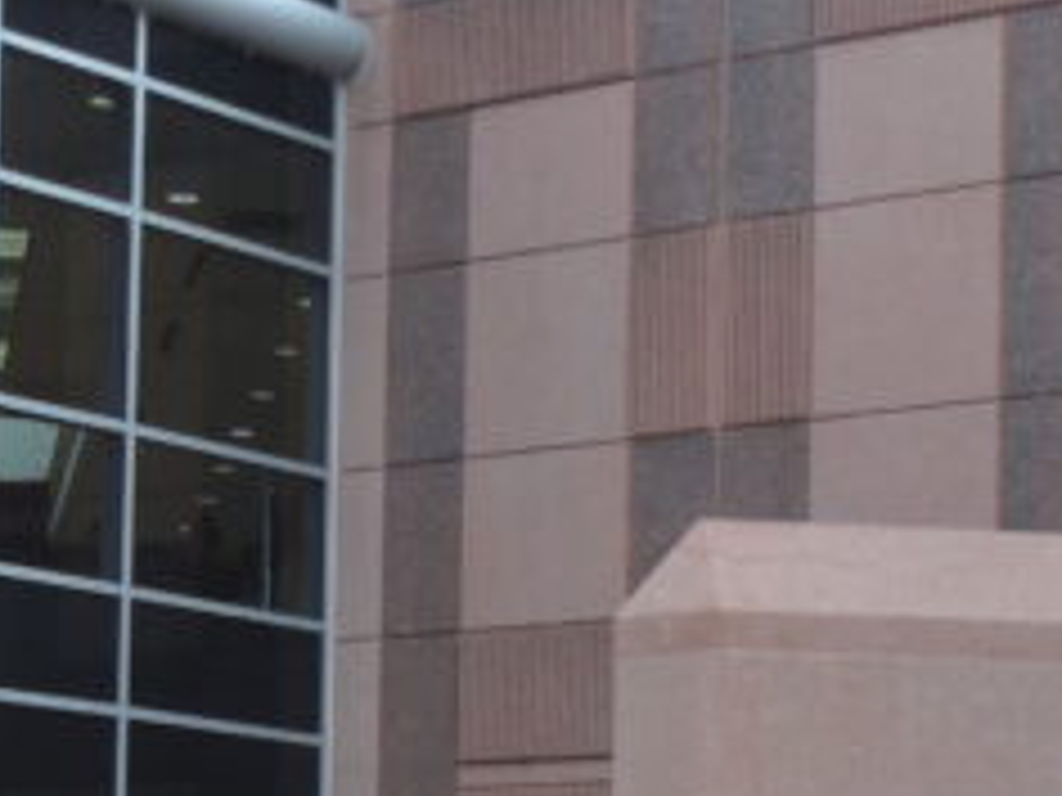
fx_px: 3988
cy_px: 890
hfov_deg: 15.1
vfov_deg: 11.2
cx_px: 202
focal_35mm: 130
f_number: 3.3
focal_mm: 7.1
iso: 400
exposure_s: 1/50
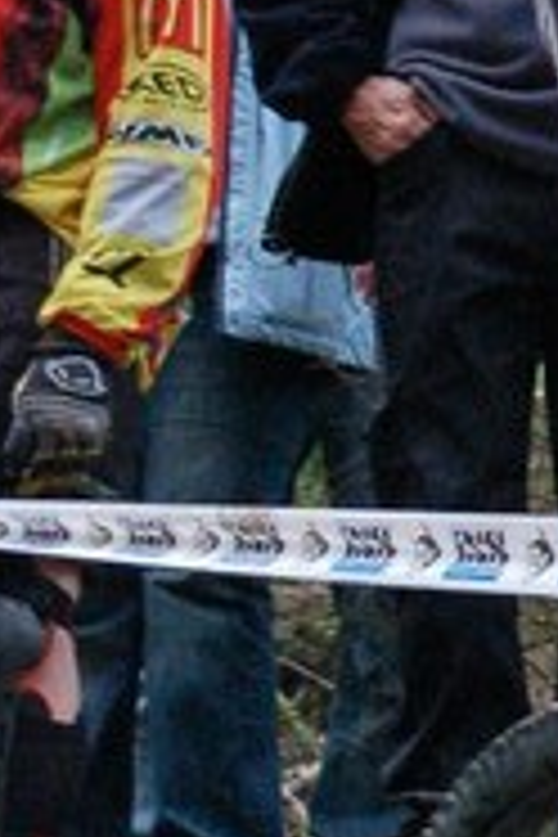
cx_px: 1357
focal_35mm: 619
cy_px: 657
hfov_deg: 2.2
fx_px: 14385
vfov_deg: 3.3
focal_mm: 75
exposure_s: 1/1000
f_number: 5.3
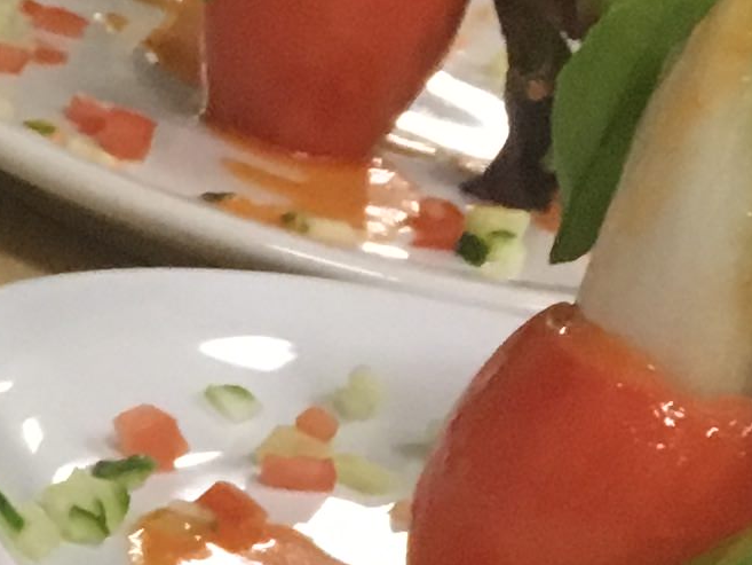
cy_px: 1125
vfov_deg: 8.0
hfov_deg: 10.1
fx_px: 3868
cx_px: -838
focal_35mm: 178
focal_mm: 4.15
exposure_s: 1/30
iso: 160
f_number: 2.2
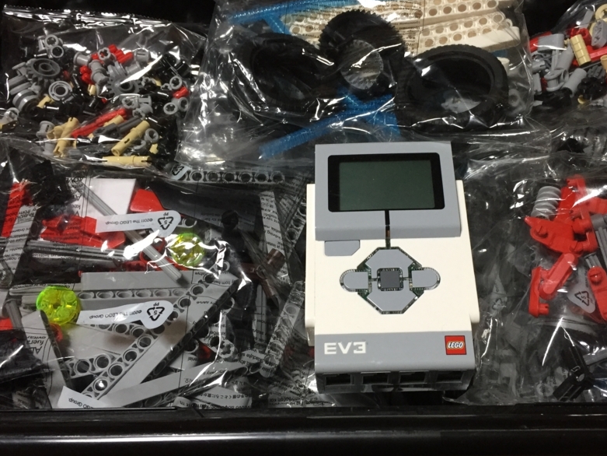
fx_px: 666
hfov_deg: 48.7
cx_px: 358
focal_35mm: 38
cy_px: 232
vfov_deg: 37.7
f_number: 2.2
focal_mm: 4.15
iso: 125
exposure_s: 1/30
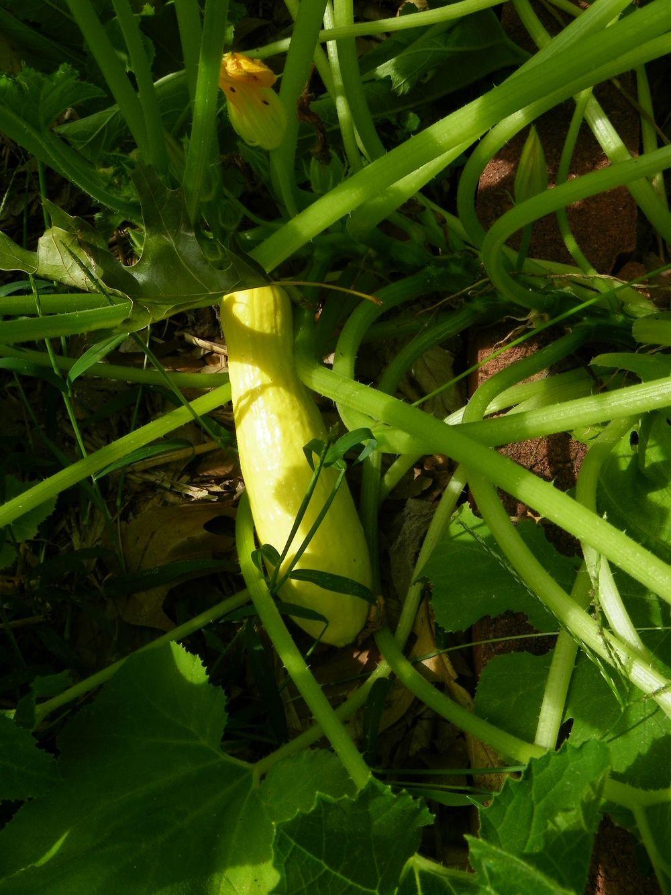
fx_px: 672
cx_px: 336
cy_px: 448
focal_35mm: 26
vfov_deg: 67.3
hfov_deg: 53.1
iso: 64
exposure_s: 1/320
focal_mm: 4.6
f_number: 5.6
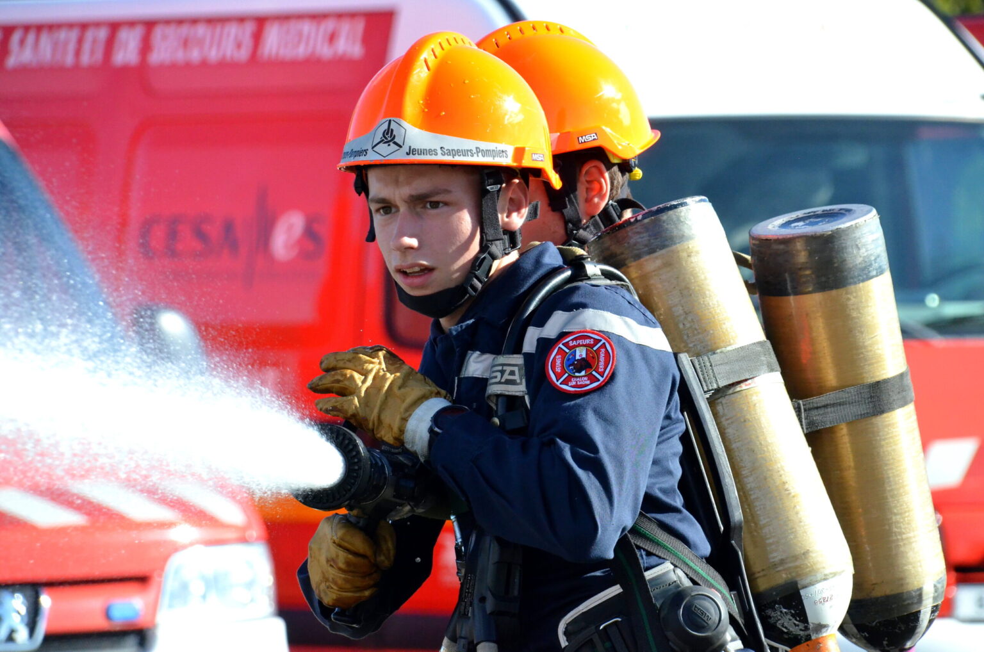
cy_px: 326
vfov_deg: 3.7
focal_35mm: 375
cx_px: 492
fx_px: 10231
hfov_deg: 5.5
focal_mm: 250
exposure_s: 1/2500
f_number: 10
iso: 2800
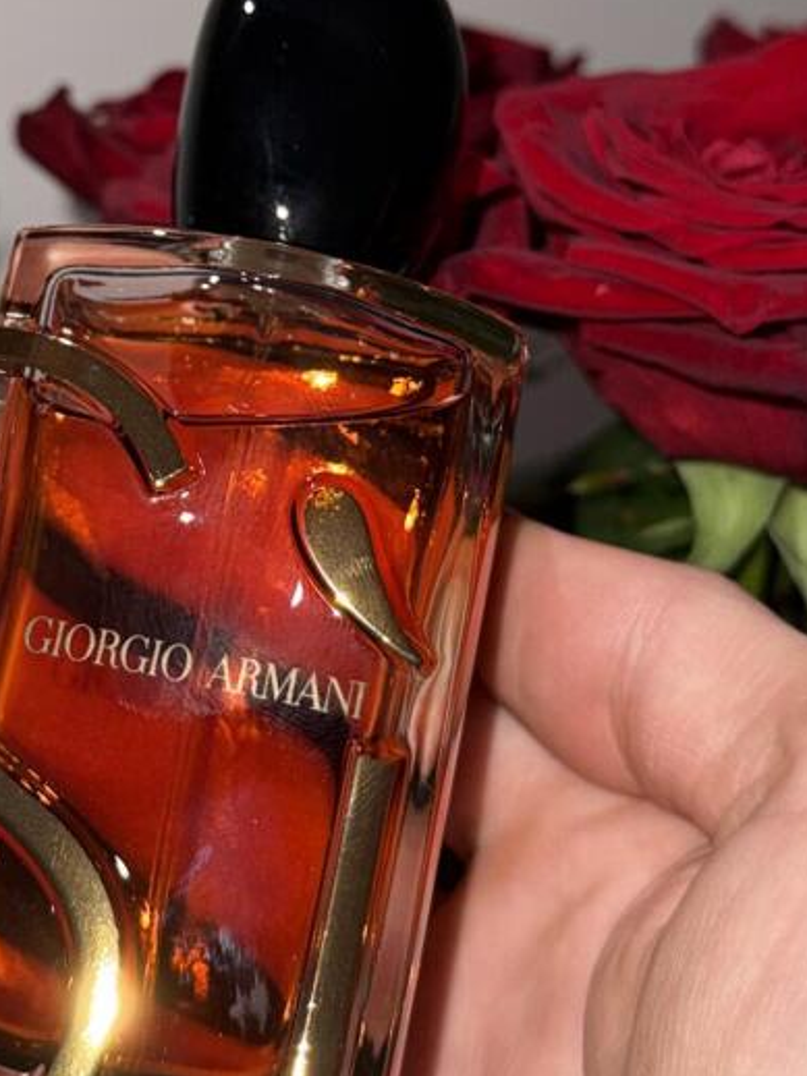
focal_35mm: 74
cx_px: 239
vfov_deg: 26.3
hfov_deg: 19.8
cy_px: 417
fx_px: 2301
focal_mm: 6.76
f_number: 1.78
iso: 64
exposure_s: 1/43
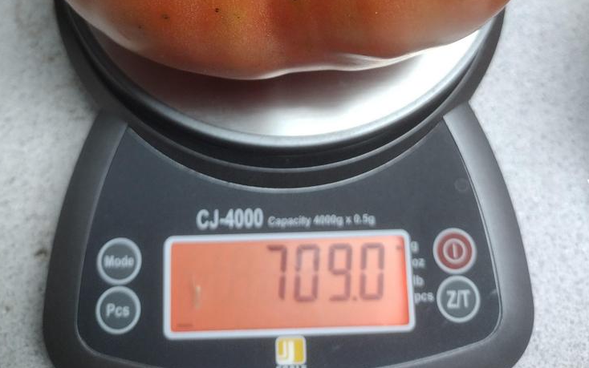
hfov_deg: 50.4
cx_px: 291
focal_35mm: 39
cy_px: -30
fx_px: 626
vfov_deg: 29.7
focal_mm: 4.71
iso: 328
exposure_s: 1/40
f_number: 1.7
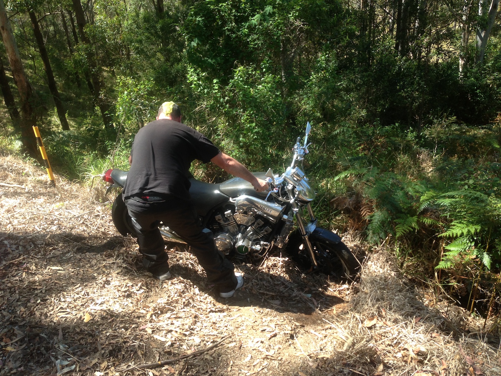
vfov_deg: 42.9
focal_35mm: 33
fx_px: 478
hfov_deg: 55.4
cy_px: 188
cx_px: 250
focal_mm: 4.13
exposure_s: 1/257
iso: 50
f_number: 2.4
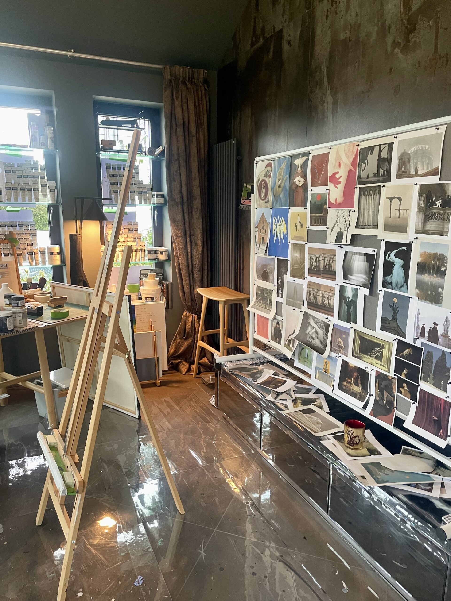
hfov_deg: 53.1
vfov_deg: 67.3
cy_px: 300
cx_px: 226
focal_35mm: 26
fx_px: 452
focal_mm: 4.2
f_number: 1.6
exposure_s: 1/50
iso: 320
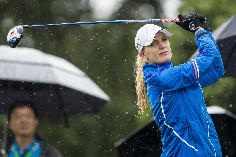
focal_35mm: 400
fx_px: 2621
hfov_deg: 5.2
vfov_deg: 3.4
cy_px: 78
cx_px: 118
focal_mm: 400
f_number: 2.8
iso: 400
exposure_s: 1/1600
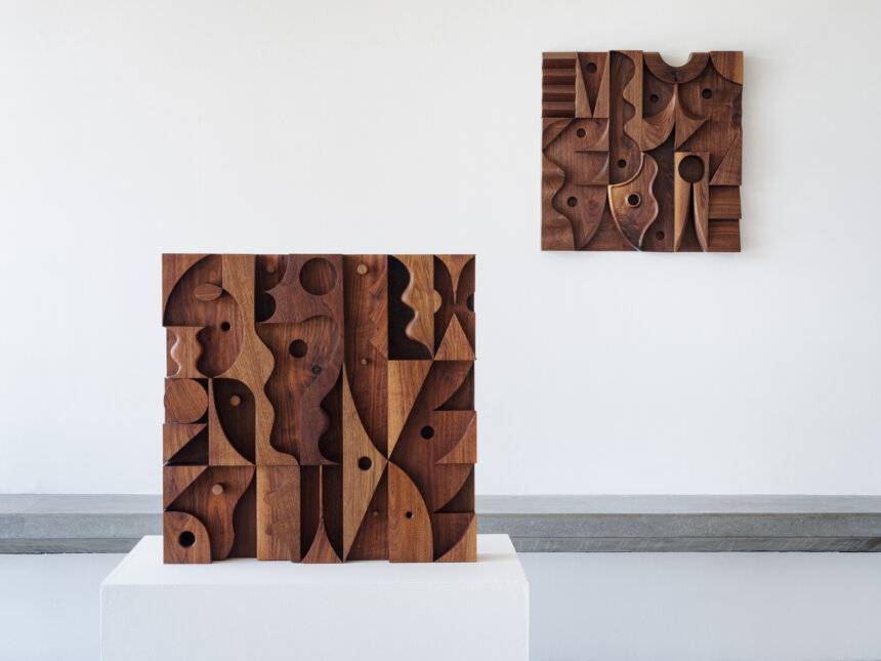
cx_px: 440
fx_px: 1502
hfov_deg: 32.7
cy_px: 330
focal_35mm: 59
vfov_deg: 24.8
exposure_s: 1/2.5
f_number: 13
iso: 100
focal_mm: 75
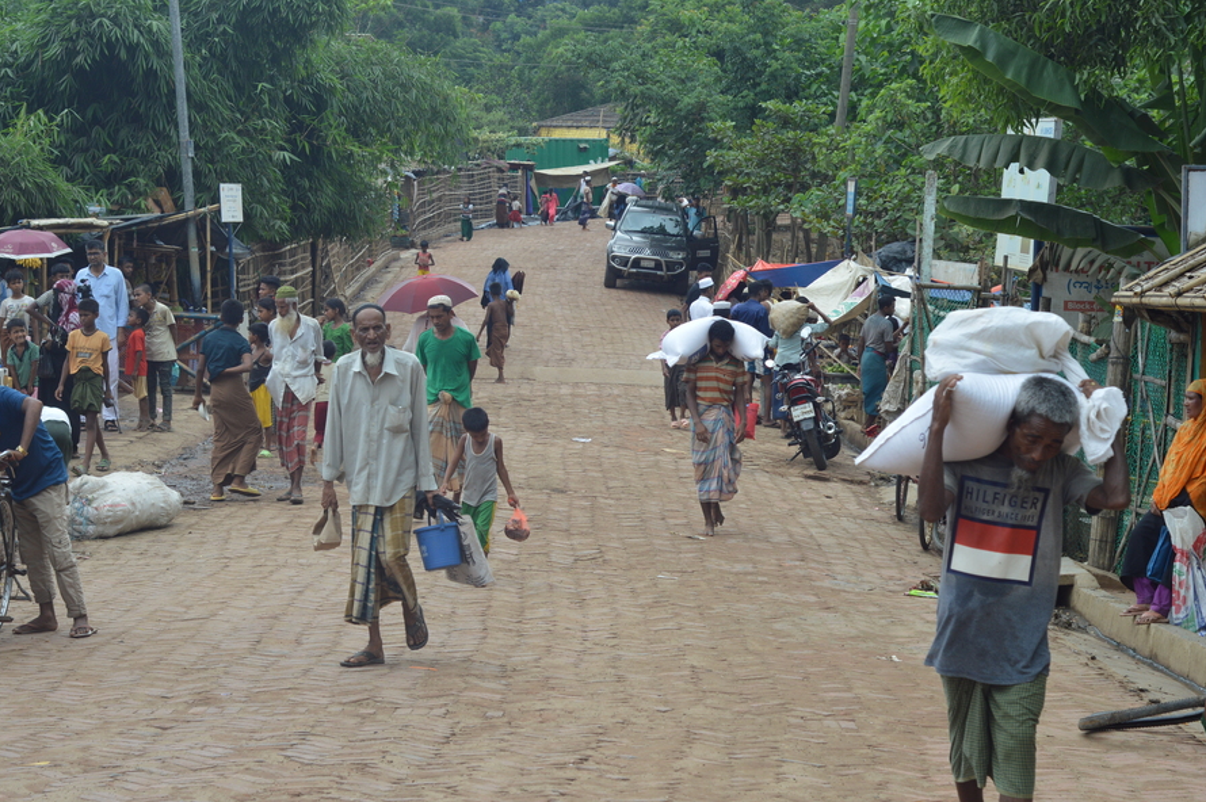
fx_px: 2544
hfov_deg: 26.7
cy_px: 400
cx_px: 604
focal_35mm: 76
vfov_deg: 17.9
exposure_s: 1/200
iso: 200
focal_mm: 50
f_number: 7.1
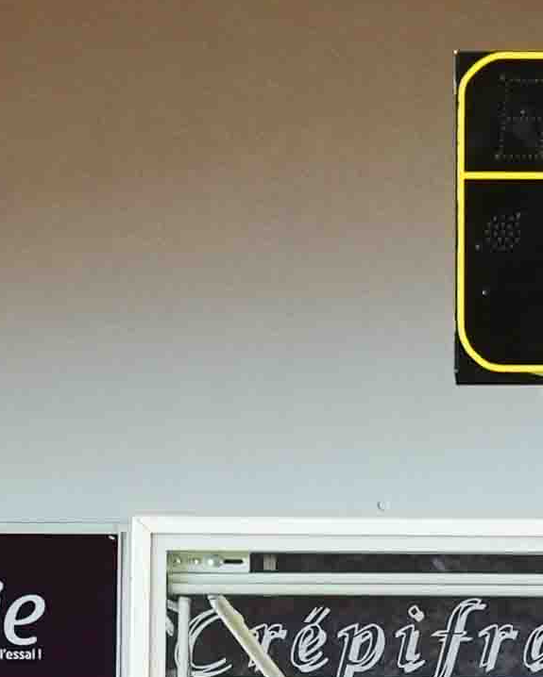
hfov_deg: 4.8
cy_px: 1647
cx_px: 726
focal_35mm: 323
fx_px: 6491
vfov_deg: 5.7
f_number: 6.3
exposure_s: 1/80
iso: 2000
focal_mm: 35.7
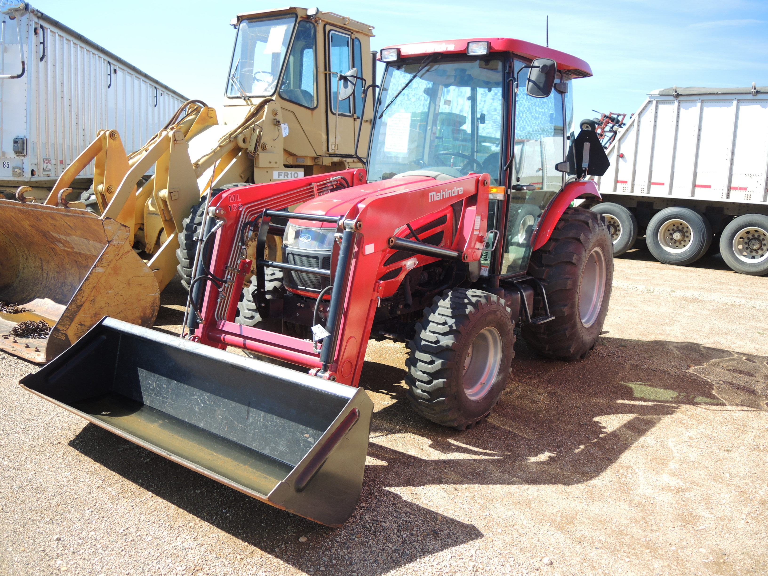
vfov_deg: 49.7
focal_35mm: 28
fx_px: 621
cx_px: 384
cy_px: 288
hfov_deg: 63.4
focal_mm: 6
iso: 80
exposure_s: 1/200
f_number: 2
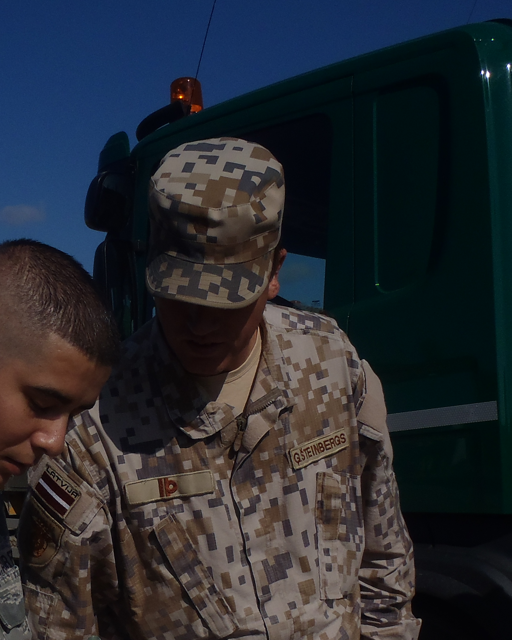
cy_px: 464
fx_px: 1061
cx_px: 200
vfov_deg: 33.0
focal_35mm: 56
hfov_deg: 27.1
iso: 80
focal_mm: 5
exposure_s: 1/400
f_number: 11
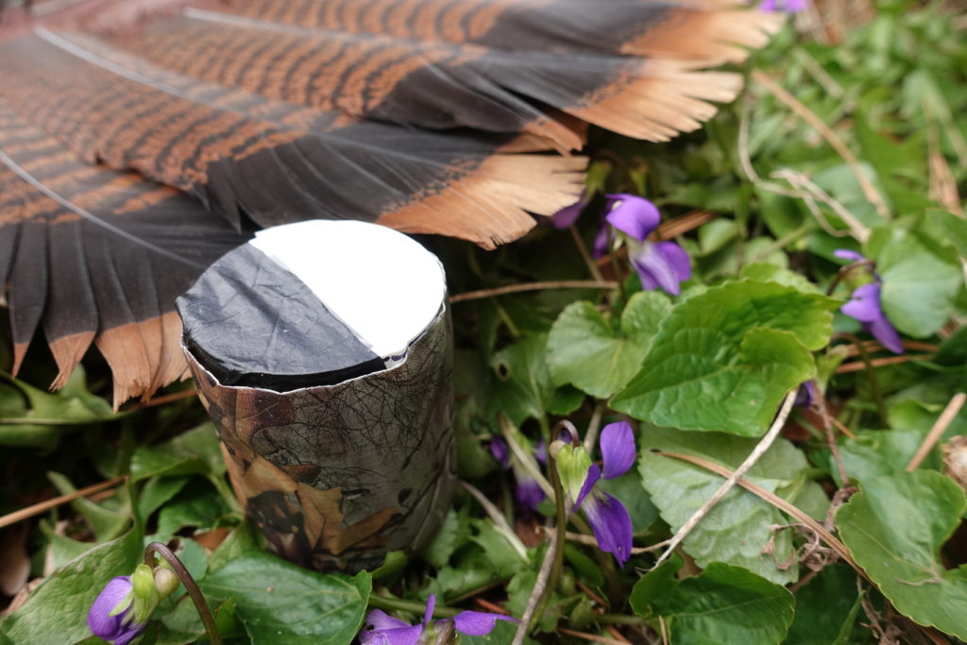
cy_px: 322
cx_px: 484
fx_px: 645
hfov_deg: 73.7
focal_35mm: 24
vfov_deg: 53.1
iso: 125
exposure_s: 1/125
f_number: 4
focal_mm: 8.8
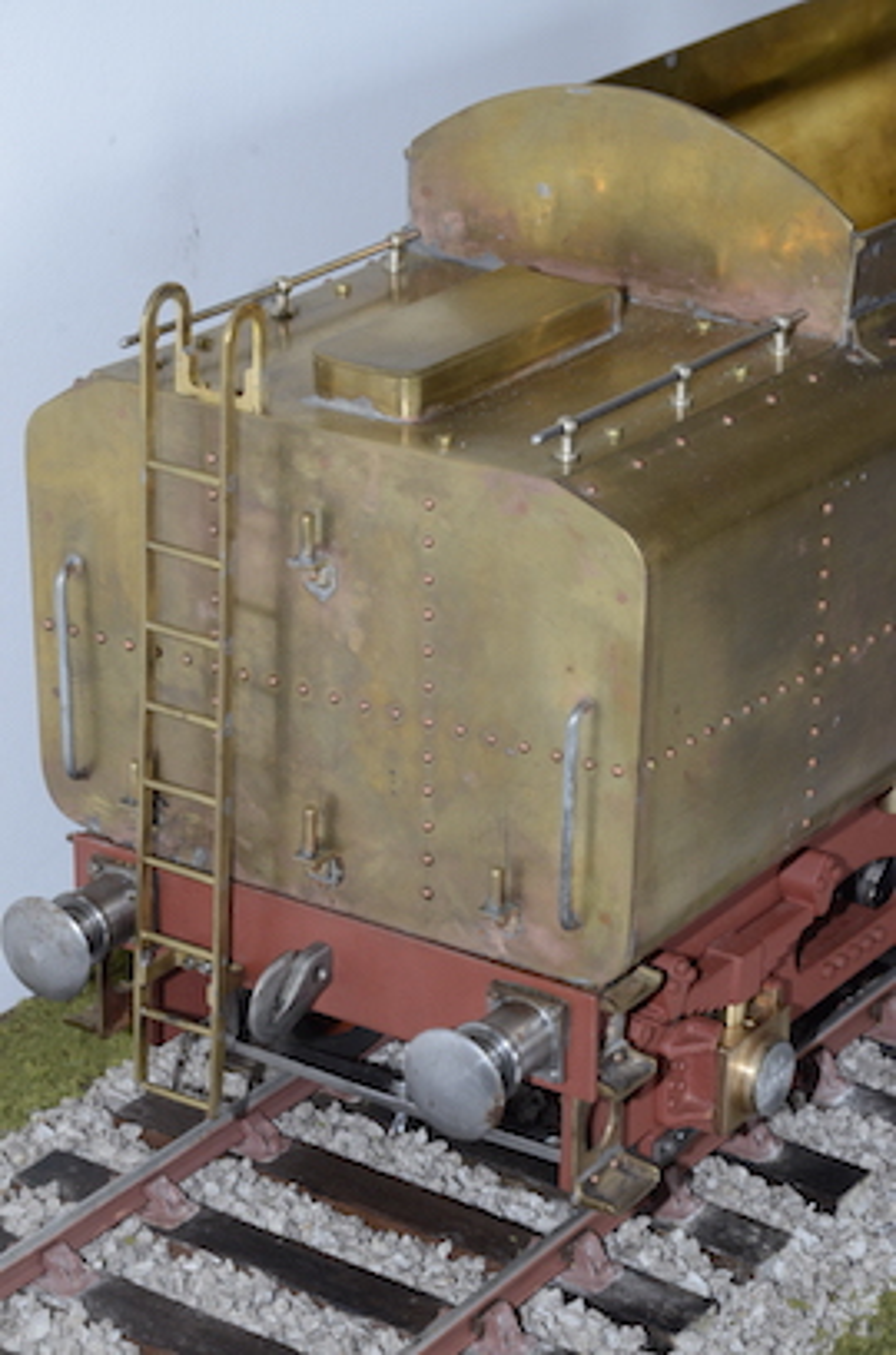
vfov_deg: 19.5
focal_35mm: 105
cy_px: 678
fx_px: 3940
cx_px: 448
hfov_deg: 13.0
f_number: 13
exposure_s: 1/60
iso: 1000
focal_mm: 70
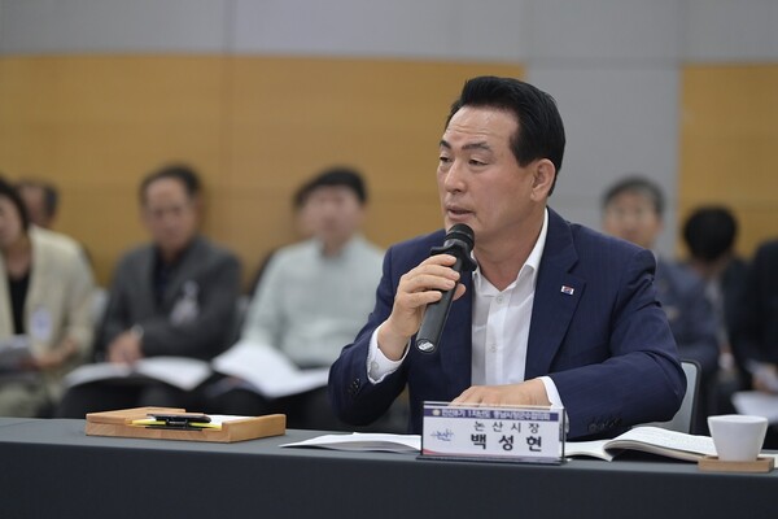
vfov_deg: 11.2
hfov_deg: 16.8
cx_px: 389
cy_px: 260
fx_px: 2636
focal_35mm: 122
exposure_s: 1/200
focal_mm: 122
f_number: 2.8
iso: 2000
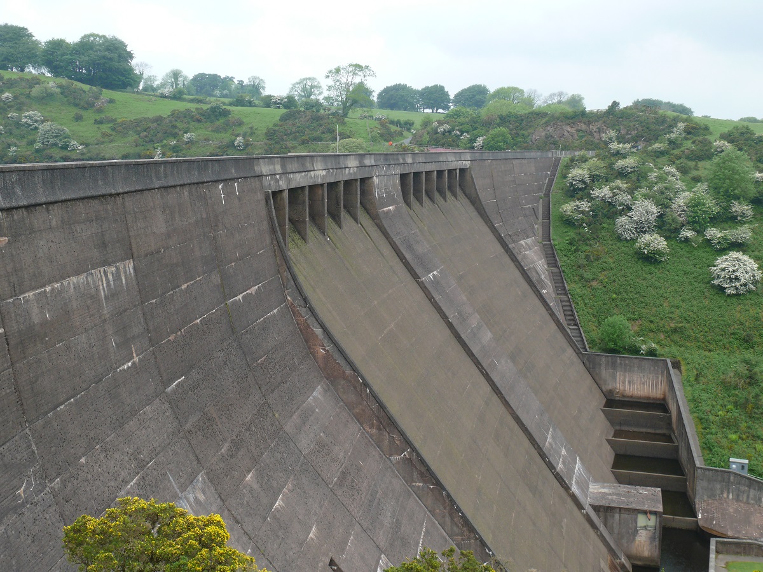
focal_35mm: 42
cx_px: 382
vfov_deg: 34.3
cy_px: 286
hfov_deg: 44.8
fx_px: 926
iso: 100
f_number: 4.5
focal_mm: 8.8
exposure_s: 1/250
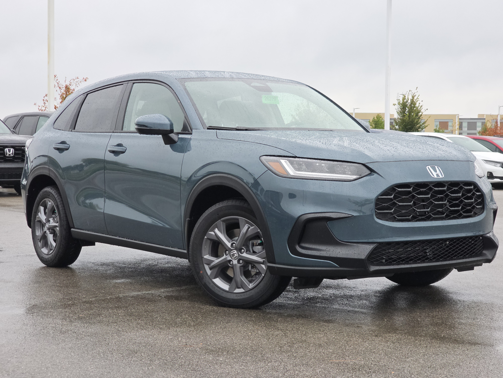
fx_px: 1003
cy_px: 189
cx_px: 252
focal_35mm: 69
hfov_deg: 28.2
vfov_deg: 21.3
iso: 50
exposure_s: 1/279
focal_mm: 7.9
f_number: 2.4
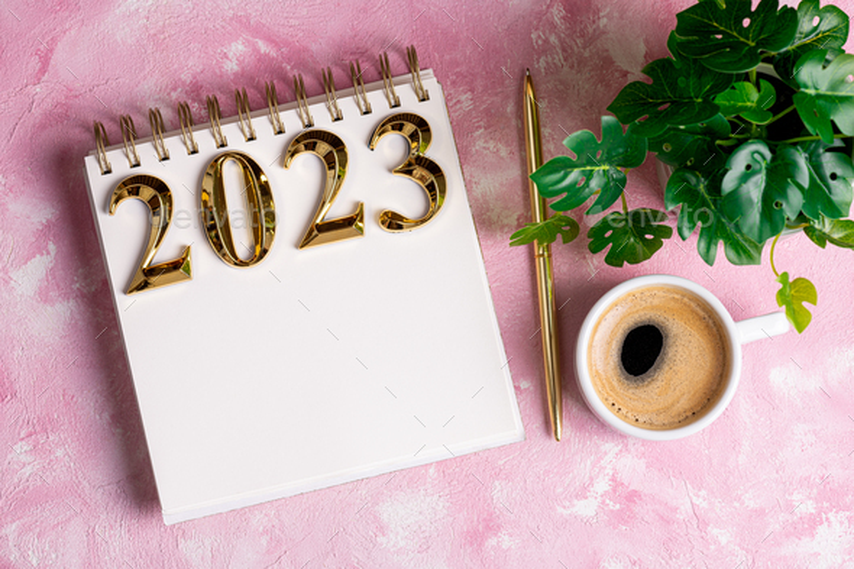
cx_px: 427
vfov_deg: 13.0
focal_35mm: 105
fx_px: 2490
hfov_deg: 19.5
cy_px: 284
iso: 64
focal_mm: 105
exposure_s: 1/125
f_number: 11
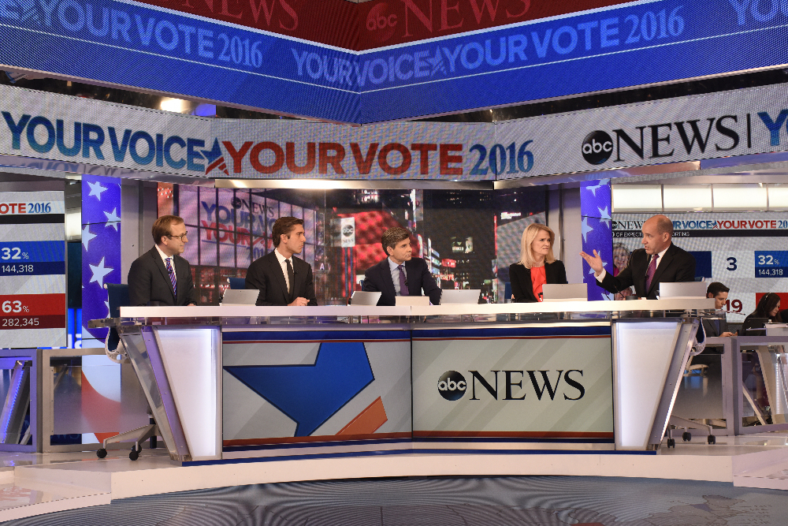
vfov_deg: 20.6
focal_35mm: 66
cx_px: 394
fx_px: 1445
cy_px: 263
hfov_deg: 30.5
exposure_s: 1/160
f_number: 5.6
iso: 1600
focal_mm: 66
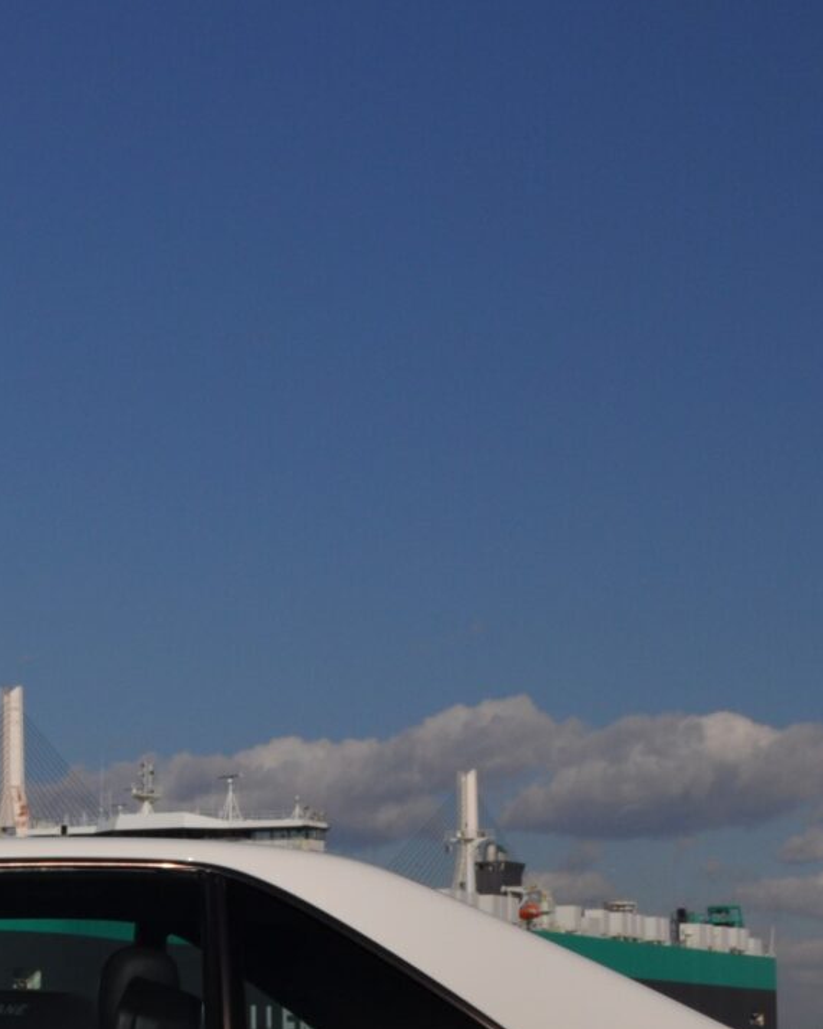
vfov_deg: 15.9
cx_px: -169
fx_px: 3685
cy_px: 721
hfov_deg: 12.4
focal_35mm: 121
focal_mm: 32
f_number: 10
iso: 200
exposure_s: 1/400
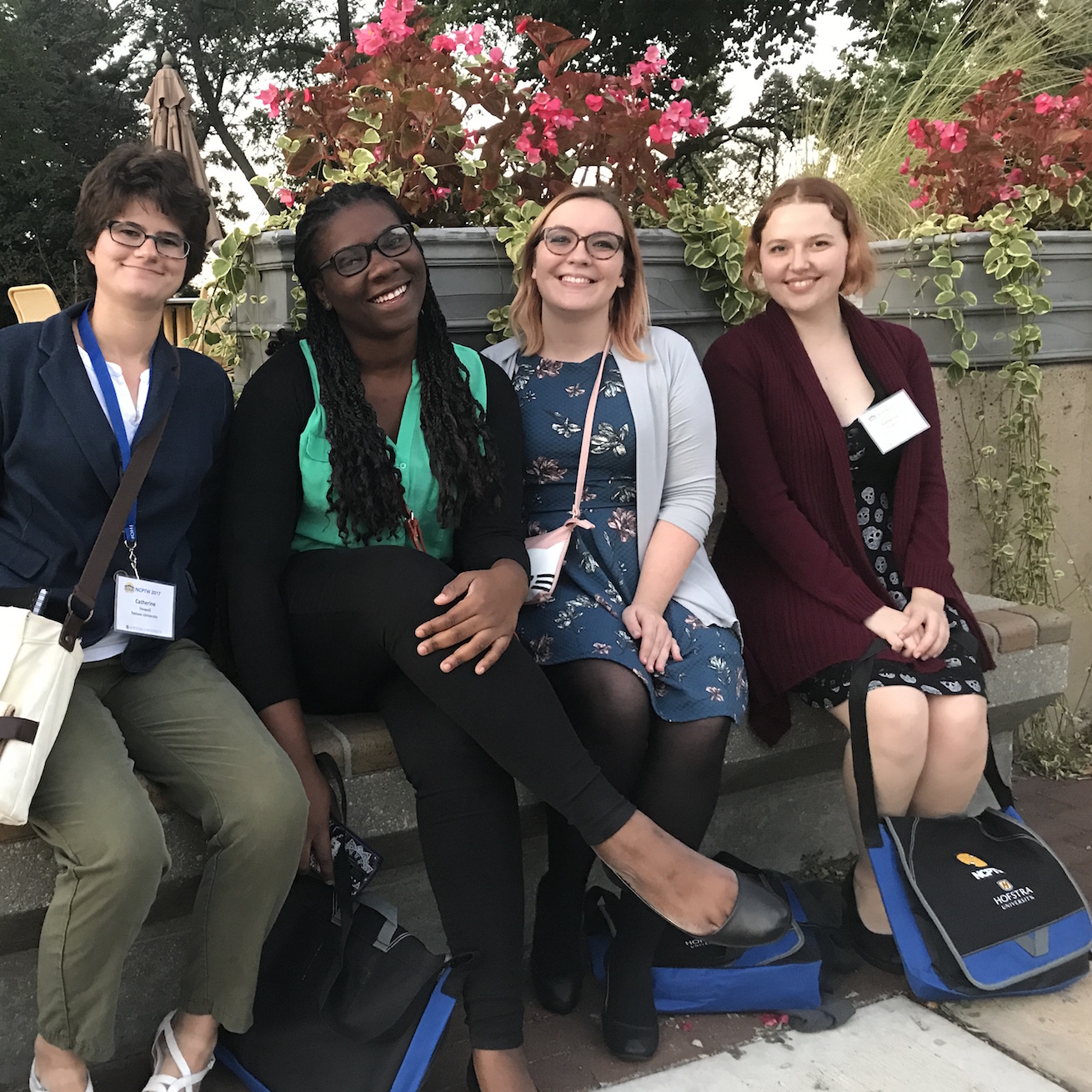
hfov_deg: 47.5
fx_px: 1213
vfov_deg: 48.5
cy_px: 549
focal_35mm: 34
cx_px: 349
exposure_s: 1/15
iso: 80
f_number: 1.8
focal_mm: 3.99
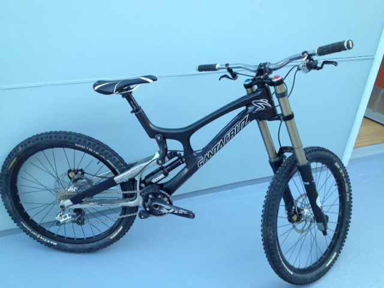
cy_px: 144
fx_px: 388
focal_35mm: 35
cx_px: 192
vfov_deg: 40.7
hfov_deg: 52.6
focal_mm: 4.28
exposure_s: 1/120
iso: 80
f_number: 2.4
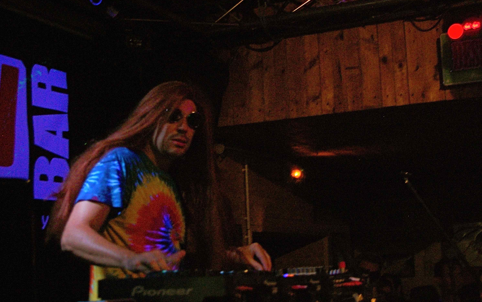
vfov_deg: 18.3
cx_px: 241
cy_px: 158
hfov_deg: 29.0
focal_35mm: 71
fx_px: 933
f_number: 5.3
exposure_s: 1/13
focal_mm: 46
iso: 1600
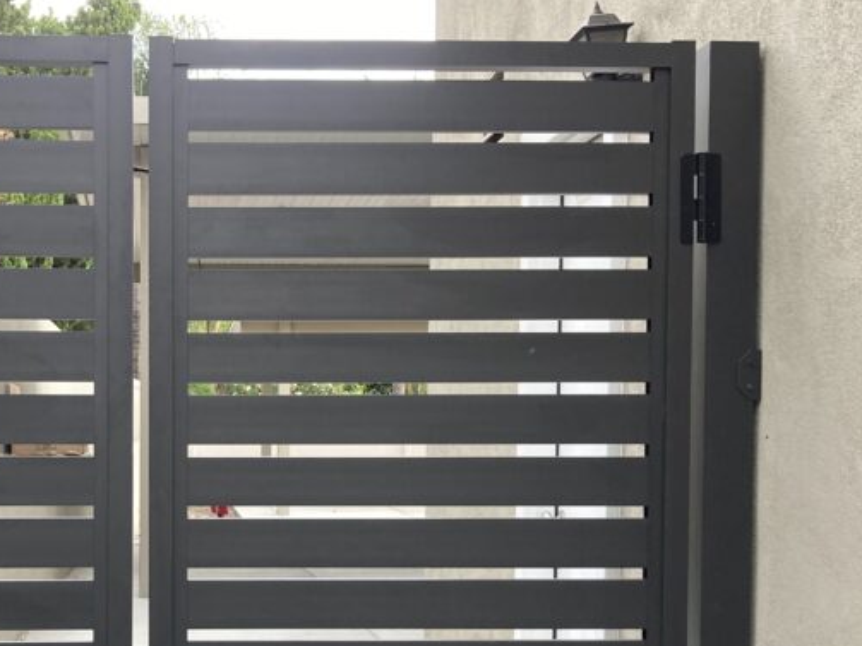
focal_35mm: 57
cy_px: 507
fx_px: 1419
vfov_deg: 25.3
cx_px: 194
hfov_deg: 33.0
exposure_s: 1/121
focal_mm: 3.99
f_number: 1.8
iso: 64
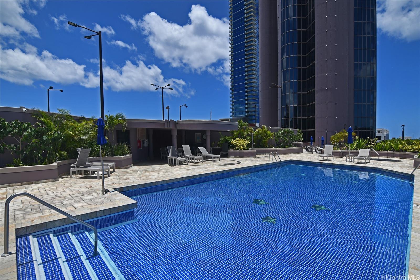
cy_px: 140
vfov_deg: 73.7
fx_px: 187
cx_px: 210
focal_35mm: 16
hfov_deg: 96.7
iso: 100
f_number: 10
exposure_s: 1/400
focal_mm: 11
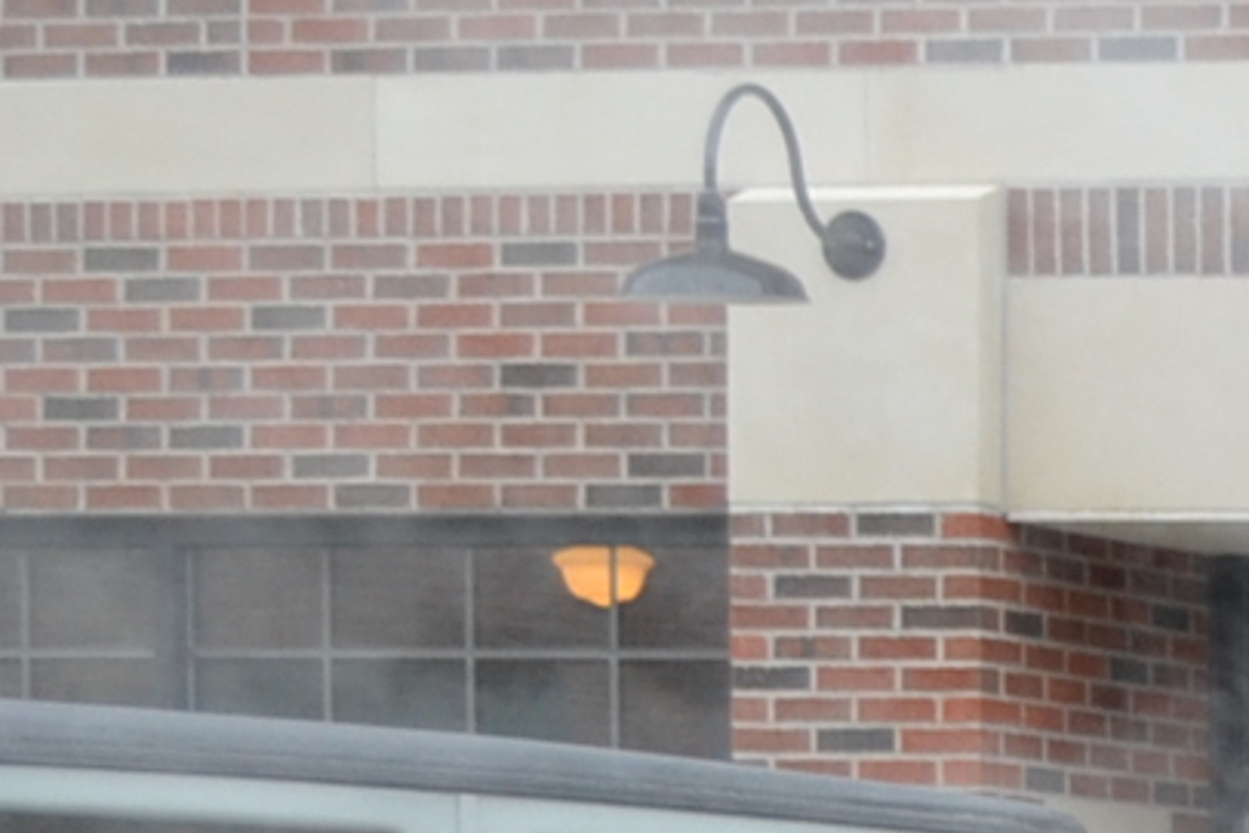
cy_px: 2087
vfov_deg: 5.4
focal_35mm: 247
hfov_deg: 7.5
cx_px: 3424
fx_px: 8566
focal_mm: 29
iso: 360
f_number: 4.5
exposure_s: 1/125
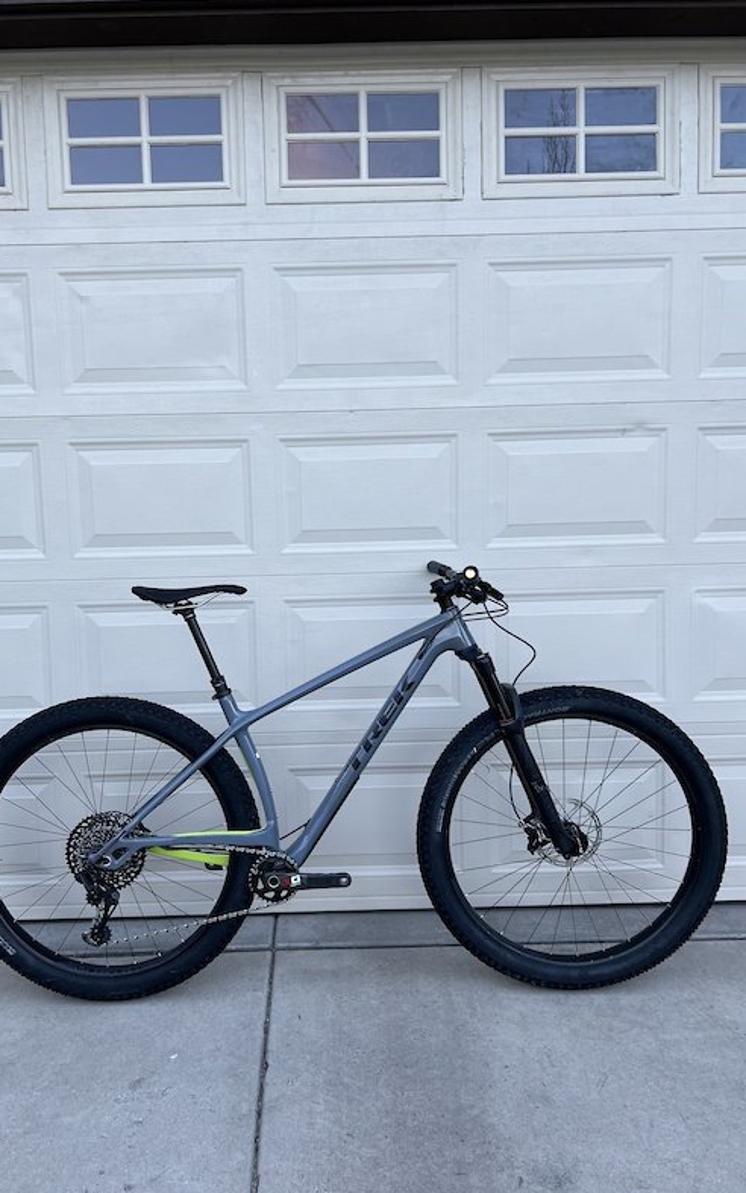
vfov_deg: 66.5
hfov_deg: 44.5
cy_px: 603
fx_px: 911
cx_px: 329
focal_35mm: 28
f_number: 1.5
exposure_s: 1/139
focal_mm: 5.7
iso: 32
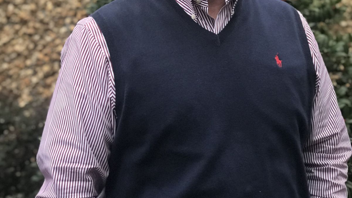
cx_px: 176
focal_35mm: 83
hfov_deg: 25.6
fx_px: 775
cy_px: 21
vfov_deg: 14.4
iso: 200
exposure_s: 1/60
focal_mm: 6.6
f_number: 2.8
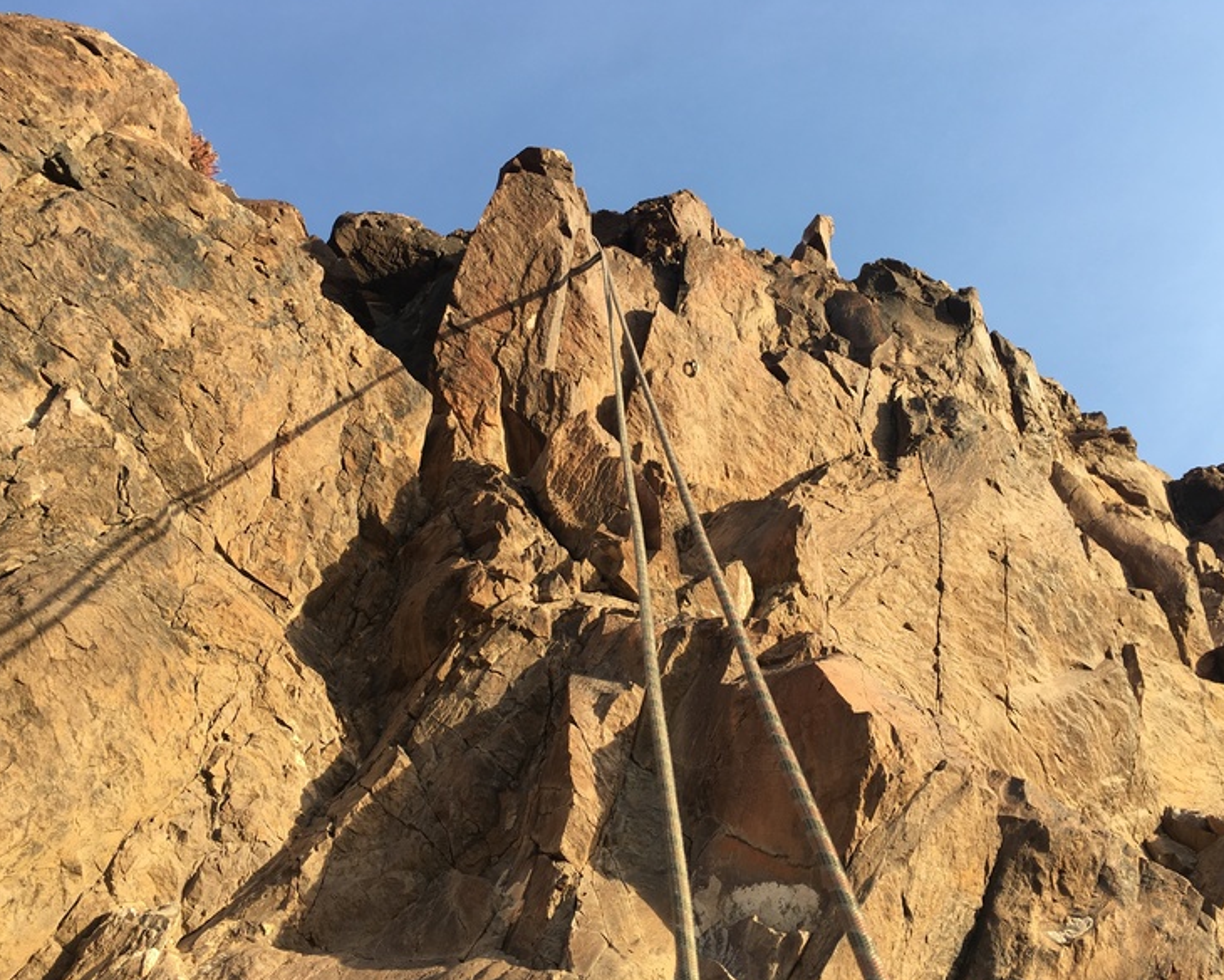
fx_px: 1123
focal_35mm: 31
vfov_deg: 47.1
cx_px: 641
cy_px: 485
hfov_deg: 57.2
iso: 25
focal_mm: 4.15
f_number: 2.2
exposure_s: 1/390
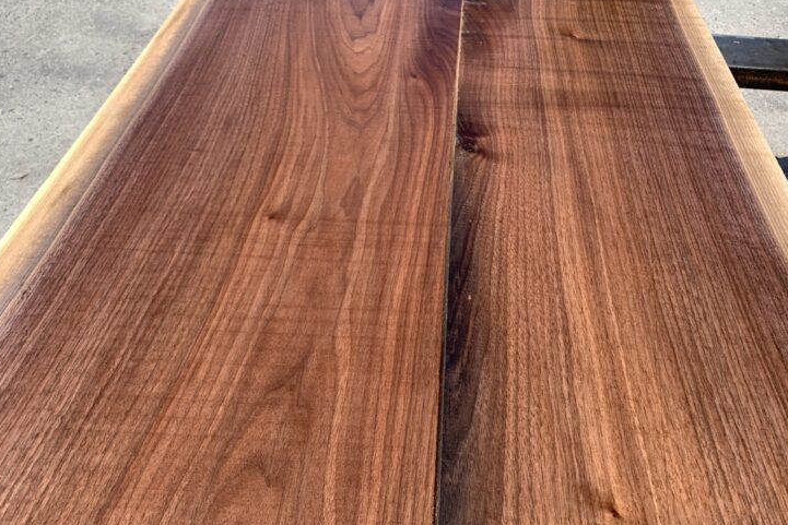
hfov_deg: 61.9
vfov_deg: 43.6
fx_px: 657
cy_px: 235
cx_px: 422
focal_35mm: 30
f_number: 1.8
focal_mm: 4.25
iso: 25
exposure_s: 1/1266
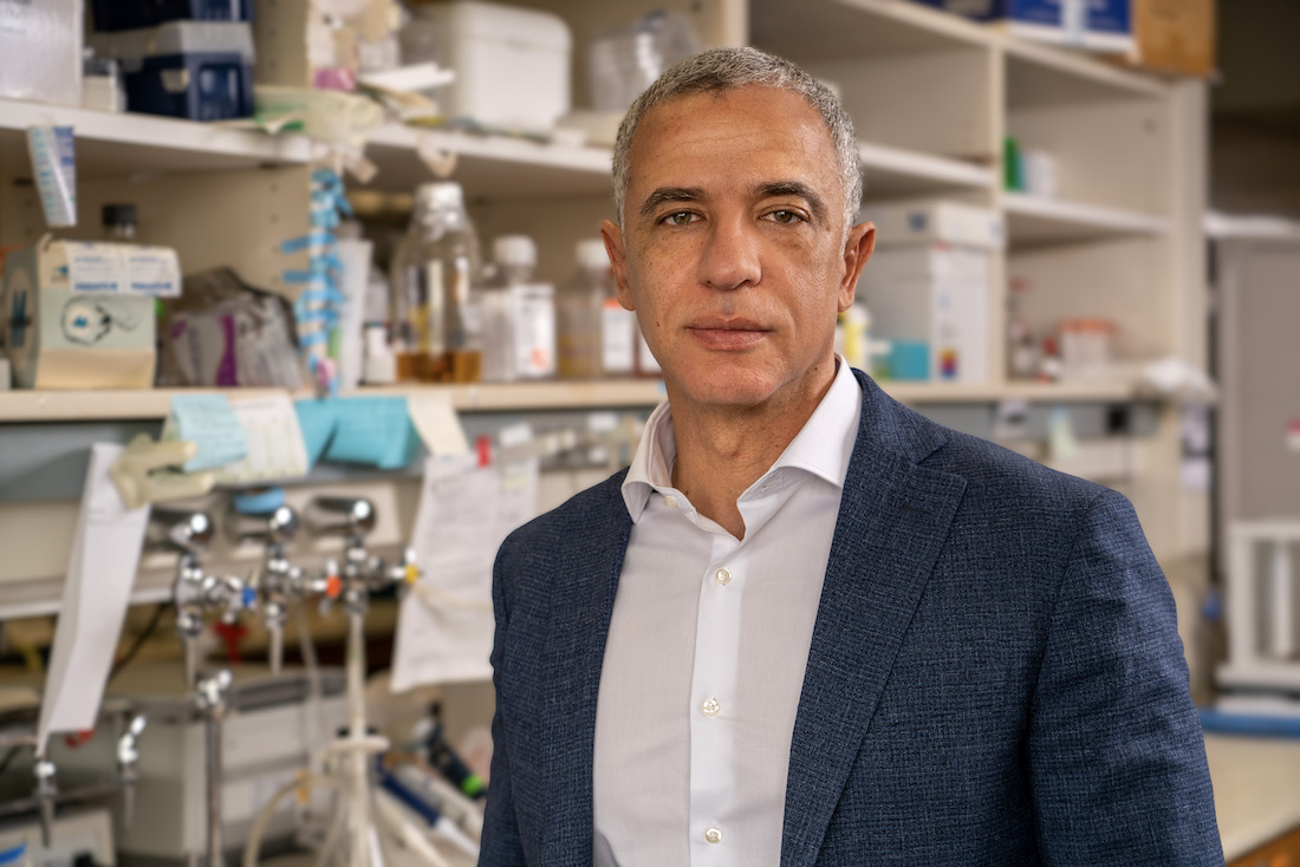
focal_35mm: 63
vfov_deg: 21.6
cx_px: 650
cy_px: 434
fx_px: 2275
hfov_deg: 31.9
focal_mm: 63
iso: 160
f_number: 4
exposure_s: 1/160
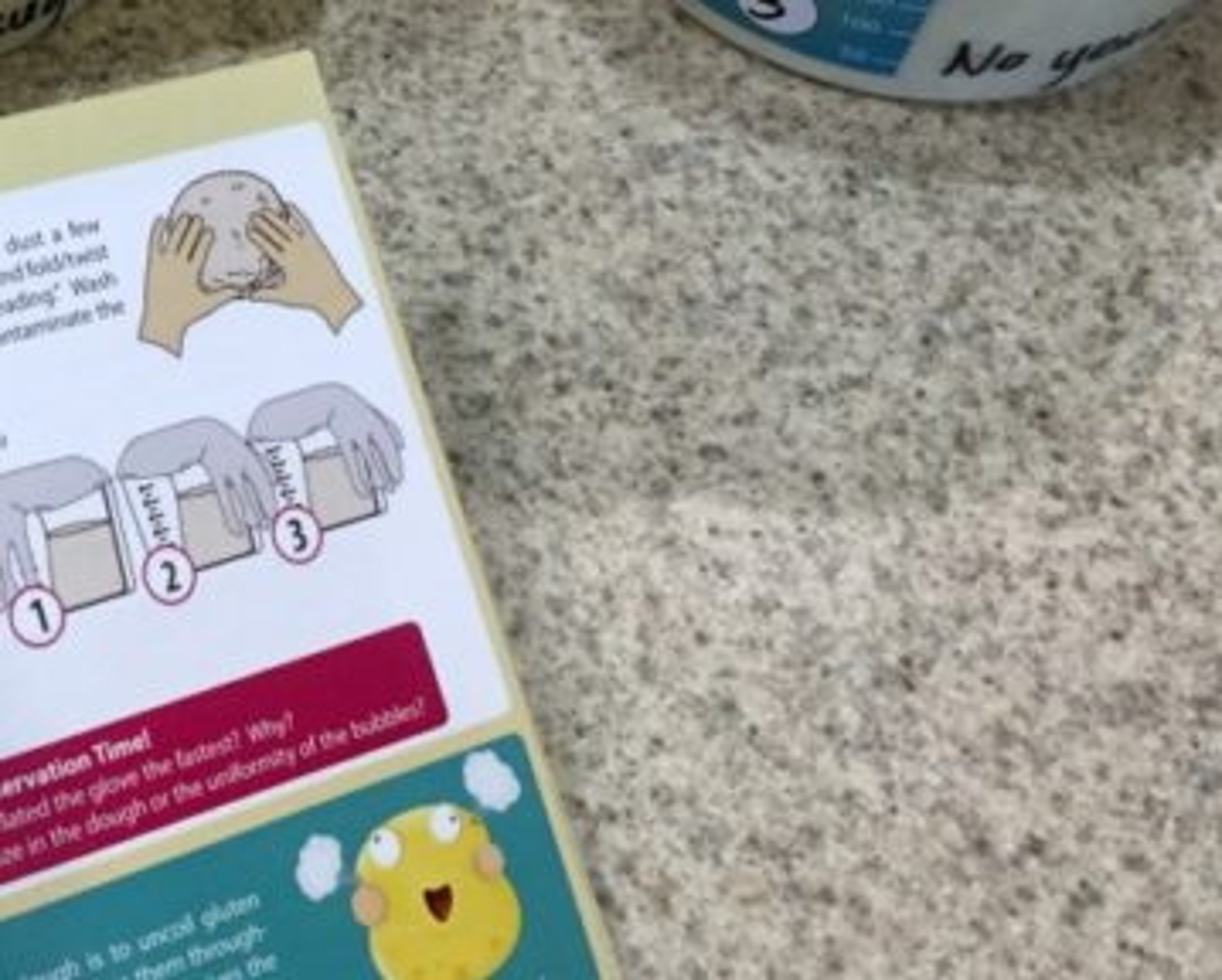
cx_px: -109
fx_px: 2281
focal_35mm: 63
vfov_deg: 23.8
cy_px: 150
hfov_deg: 27.5
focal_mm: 4.15
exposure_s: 1/30
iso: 50
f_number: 2.2
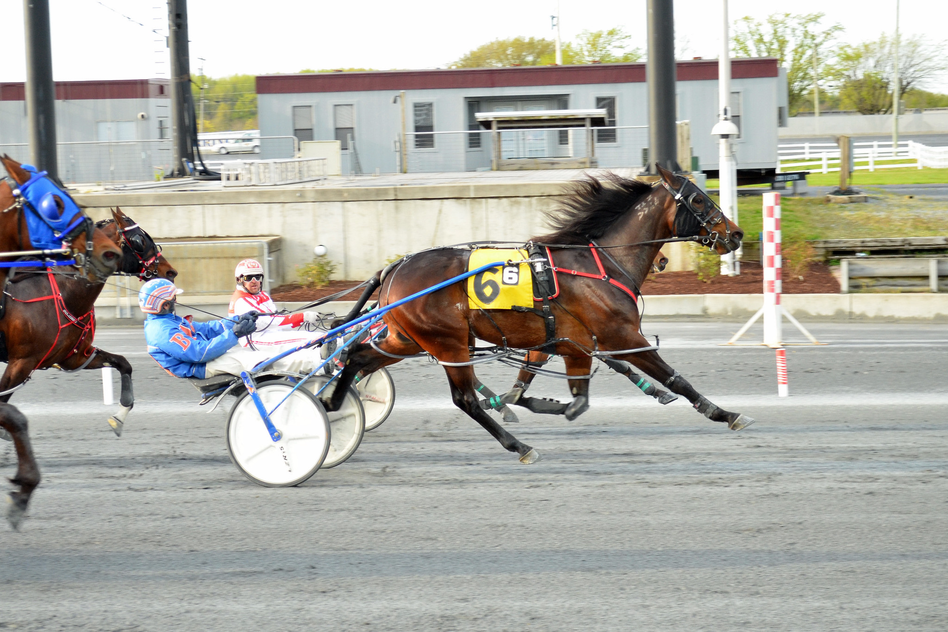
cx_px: 474
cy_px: 316
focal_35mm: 63
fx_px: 1659
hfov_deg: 31.9
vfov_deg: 21.6
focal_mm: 42
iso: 800
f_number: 5.6
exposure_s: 1/500
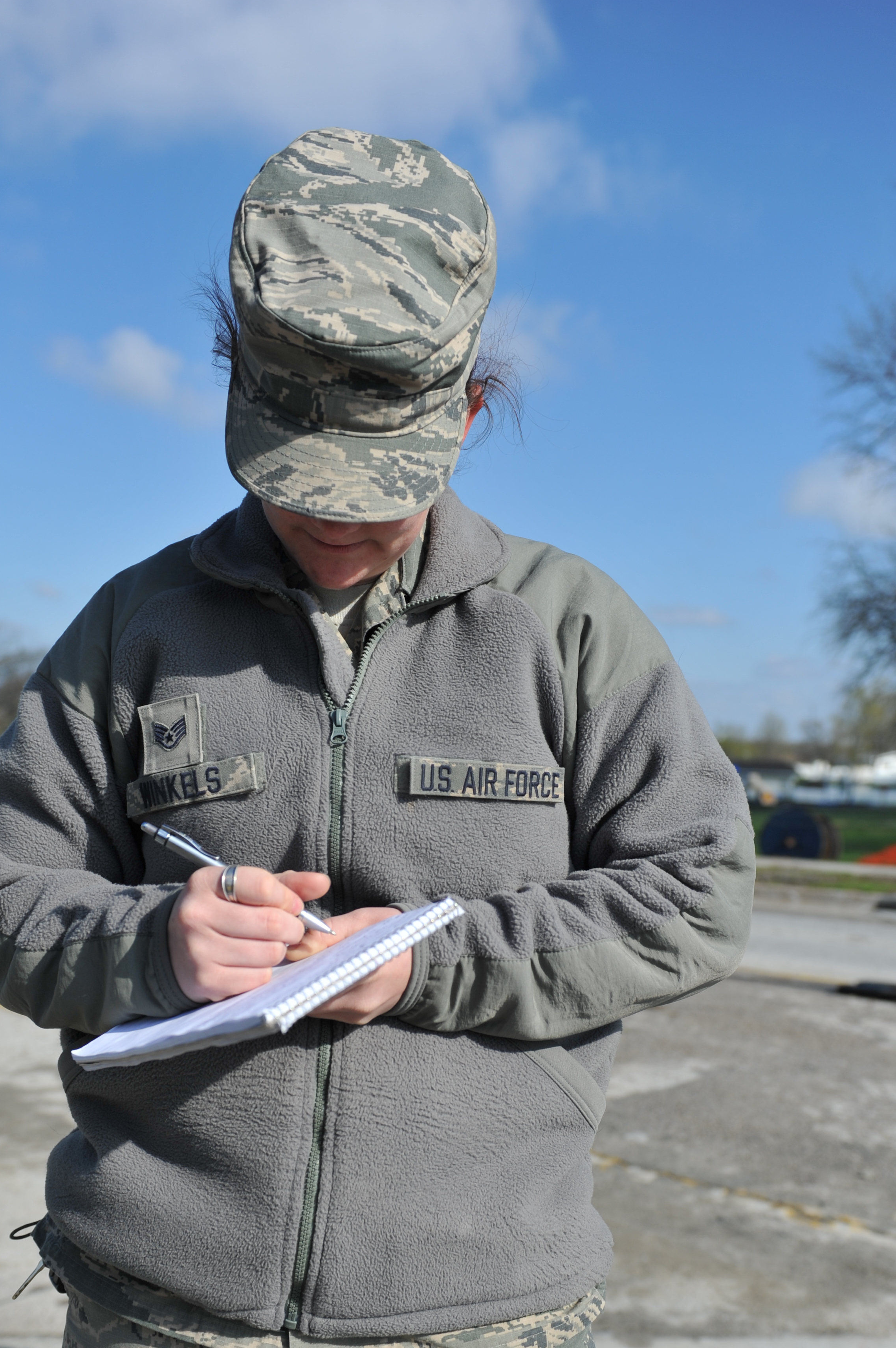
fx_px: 1346
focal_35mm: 36
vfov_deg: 52.7
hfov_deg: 36.8
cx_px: 450
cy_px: 829
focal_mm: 29
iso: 200
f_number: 3.5
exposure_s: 1/3200
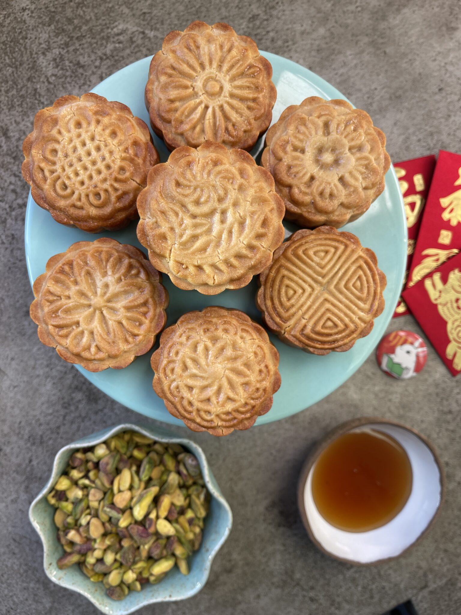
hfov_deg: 53.1
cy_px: 308
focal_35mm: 26
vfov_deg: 67.3
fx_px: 462
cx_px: 230
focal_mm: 5.1
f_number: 1.6
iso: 32
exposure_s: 1/145
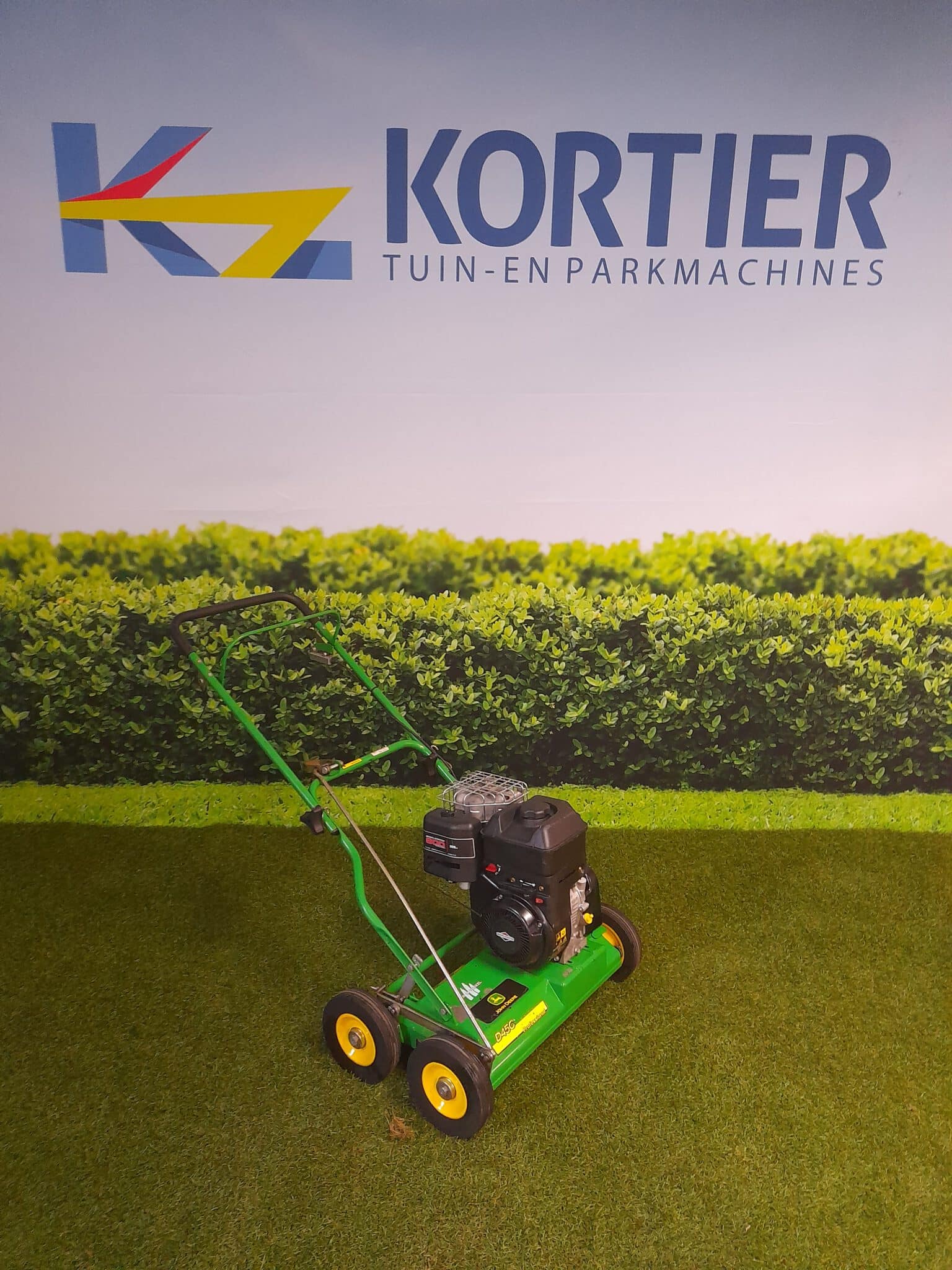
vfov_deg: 69.4
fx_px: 917
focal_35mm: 25
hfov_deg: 54.9
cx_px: 476
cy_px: 635
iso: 400
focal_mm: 4.6
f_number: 2
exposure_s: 1/33
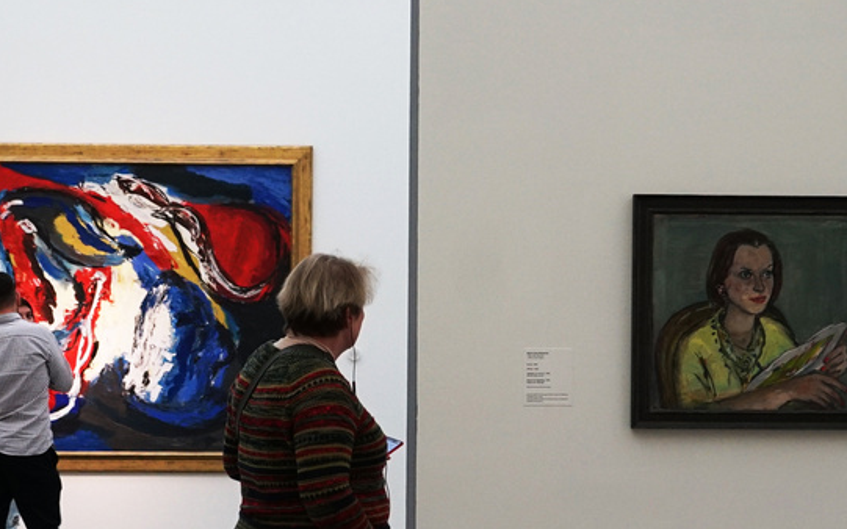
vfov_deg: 11.0
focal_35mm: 119
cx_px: 337
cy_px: 349
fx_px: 2747
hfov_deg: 17.5
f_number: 4
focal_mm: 39
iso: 800
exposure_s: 1/125
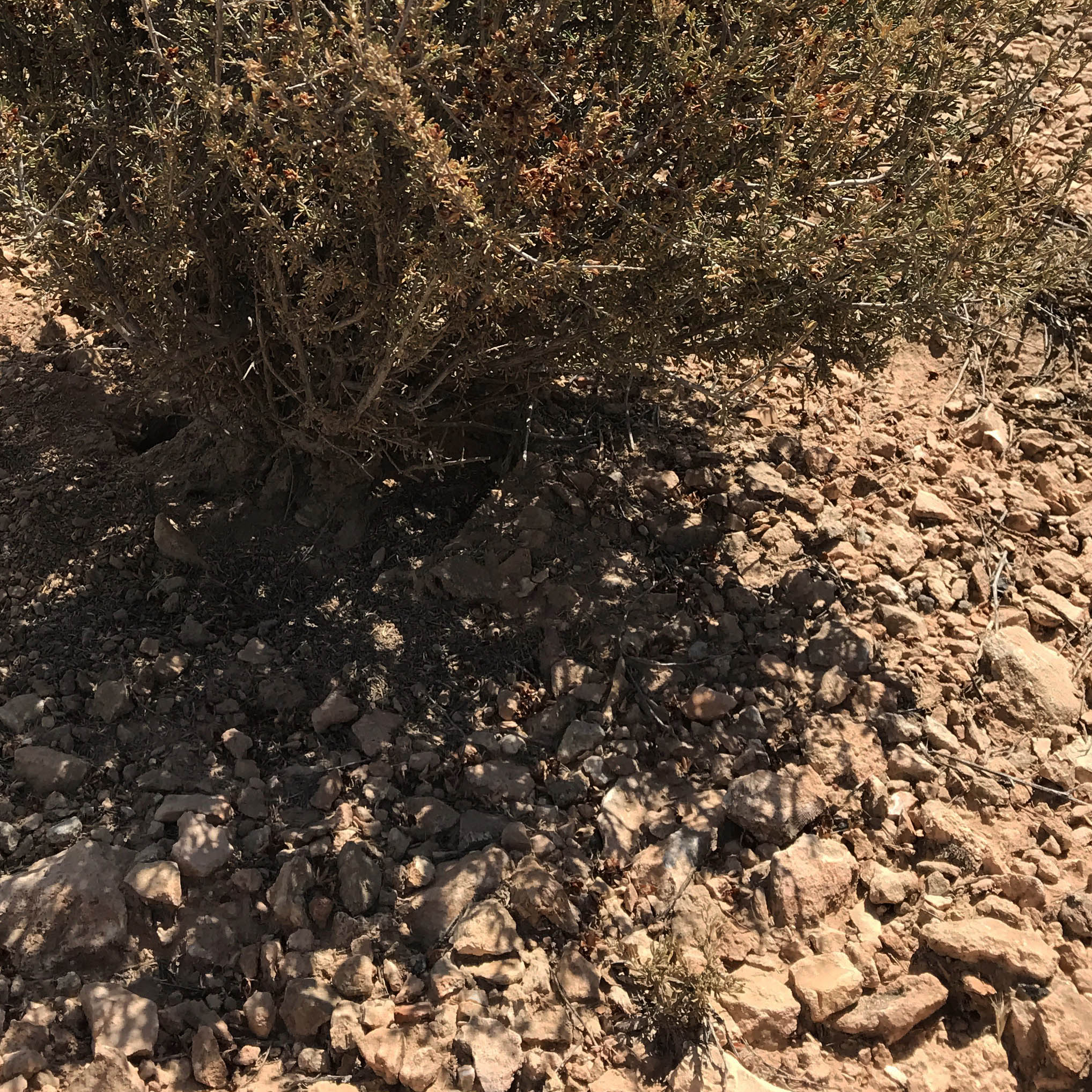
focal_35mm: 49
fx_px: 1749
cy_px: 33
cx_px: 369
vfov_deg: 32.3
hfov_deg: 34.4
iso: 20
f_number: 1.8
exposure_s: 1/2037
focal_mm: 3.99
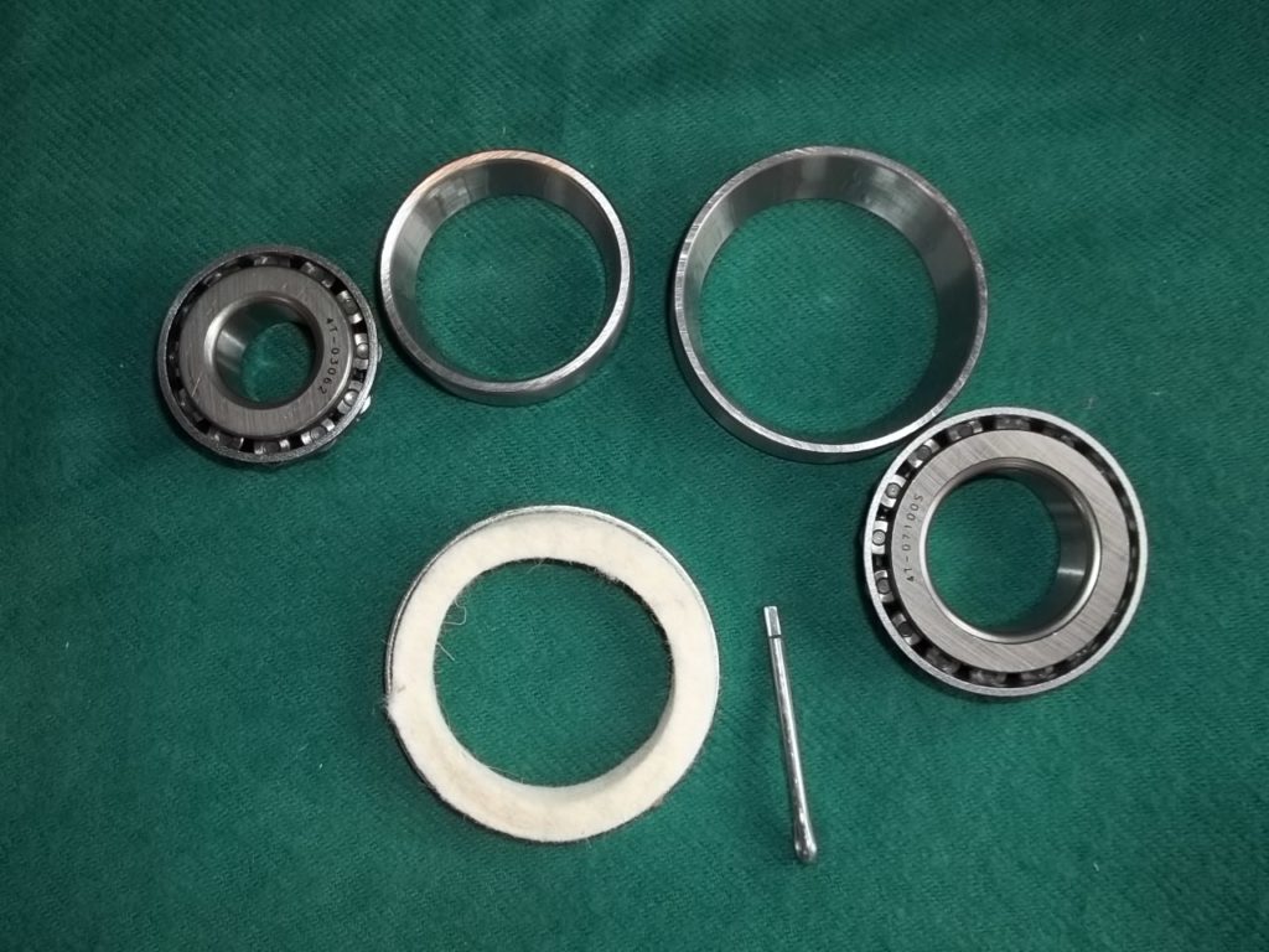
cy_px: 476
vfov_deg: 42.9
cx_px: 634
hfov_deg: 55.4
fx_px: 1210
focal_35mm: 33
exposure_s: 1/30
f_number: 3.3
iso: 64
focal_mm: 5.9
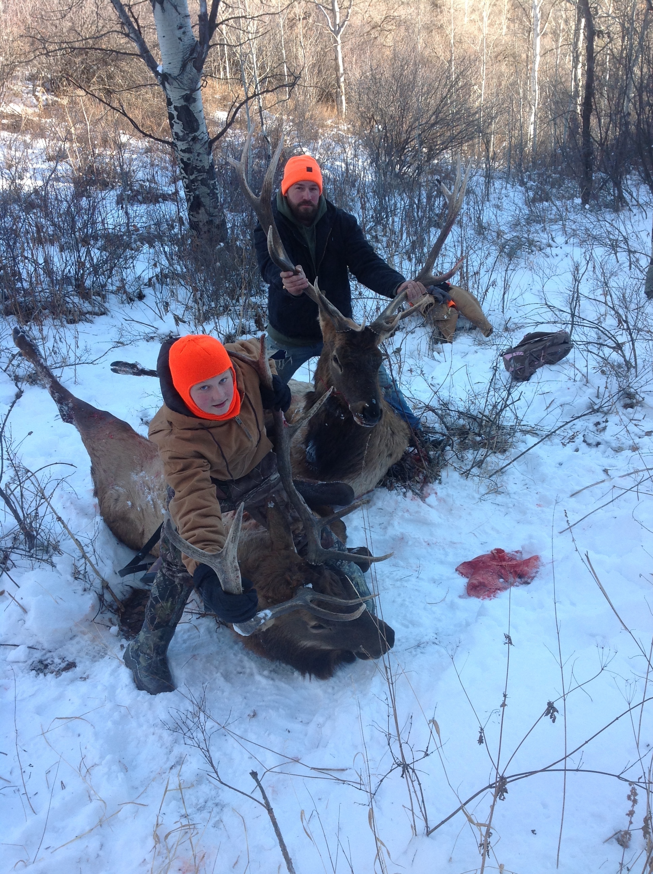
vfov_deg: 52.7
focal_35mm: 35
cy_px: 437
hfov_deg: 40.6
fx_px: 883
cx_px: 326
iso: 50
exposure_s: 1/152
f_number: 2.4
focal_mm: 4.28
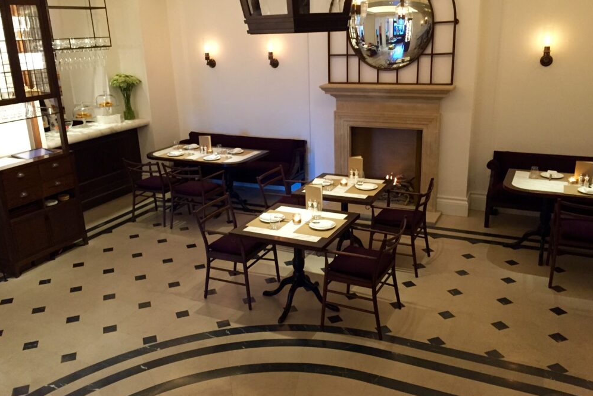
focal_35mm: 31
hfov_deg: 60.3
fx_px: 511
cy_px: 191
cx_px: 302
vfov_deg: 42.3
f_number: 2.2
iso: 250
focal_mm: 4.15
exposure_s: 1/30
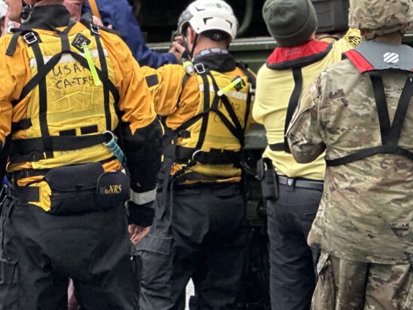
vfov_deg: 8.6
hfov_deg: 11.6
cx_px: 238
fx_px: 2040
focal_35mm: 171
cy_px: -9
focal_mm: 9
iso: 50
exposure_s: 1/121
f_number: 2.8
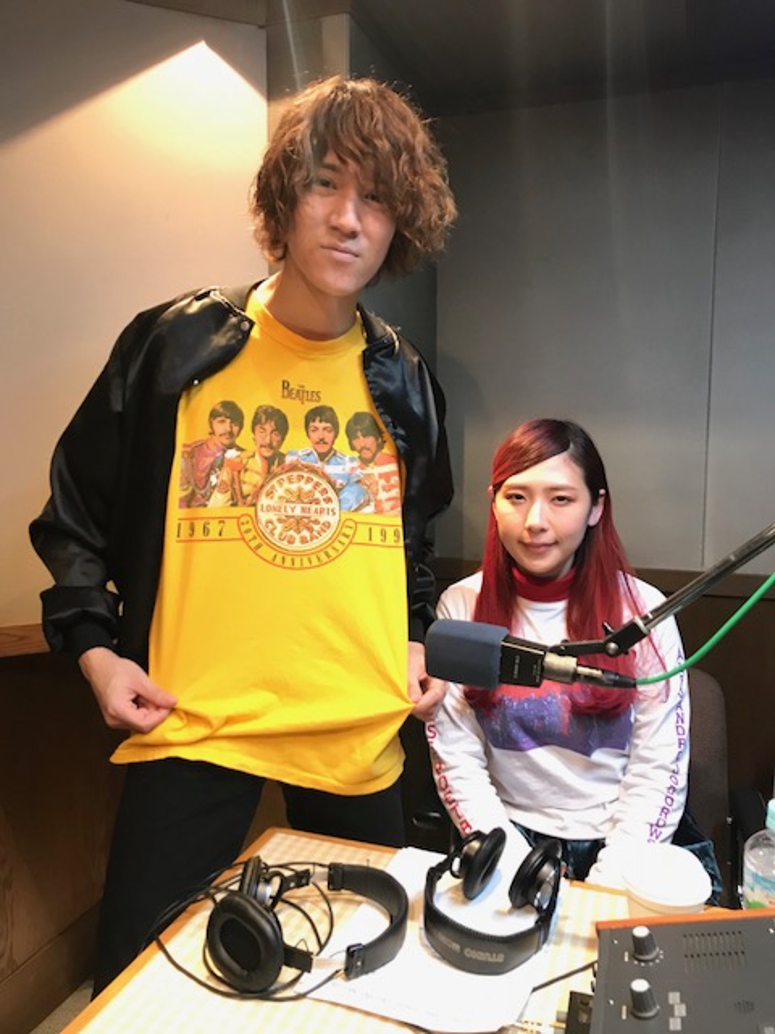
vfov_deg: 63.4
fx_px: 836
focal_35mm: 28
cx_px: 388
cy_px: 517
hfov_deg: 49.7
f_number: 1.8
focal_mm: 3.99
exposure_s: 1/17
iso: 80
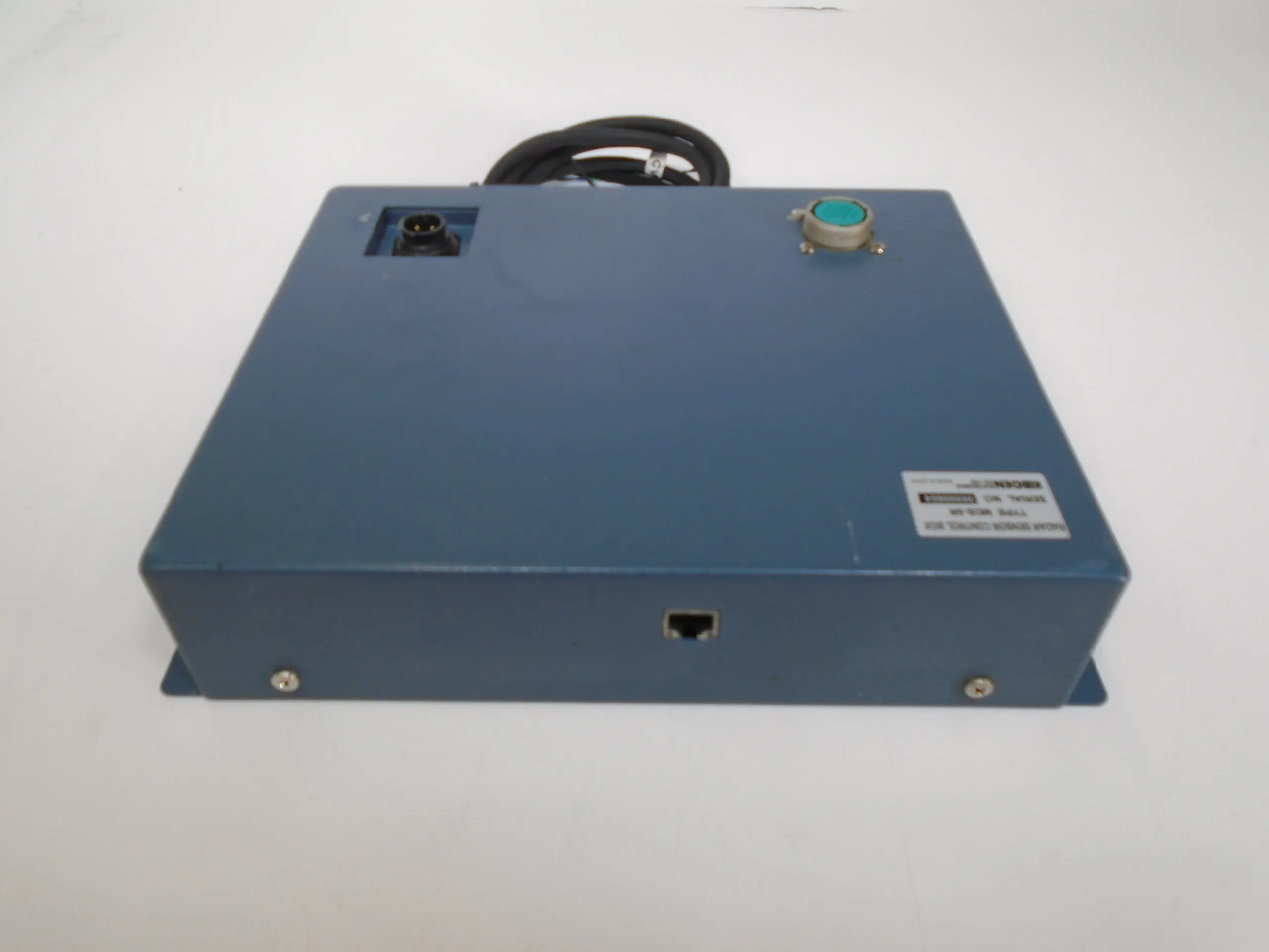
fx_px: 953
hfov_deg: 67.3
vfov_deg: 53.1
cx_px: 634
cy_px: 476
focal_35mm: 26
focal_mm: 4.6
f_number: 3.2
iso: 100
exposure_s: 1/60
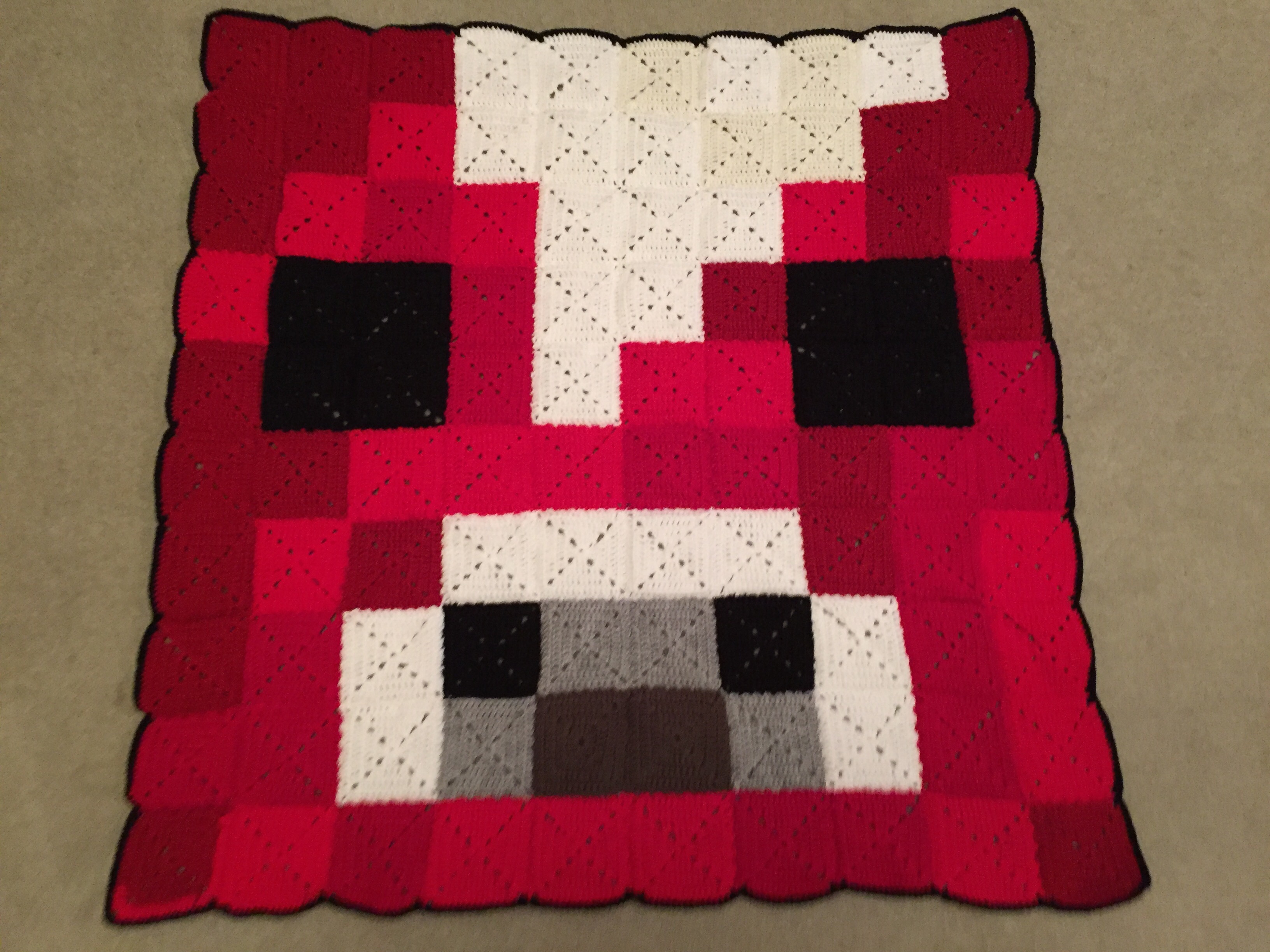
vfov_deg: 48.2
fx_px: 1064
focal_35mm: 29
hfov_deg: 61.7
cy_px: 476
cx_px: 635
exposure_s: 1/20
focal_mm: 4.15
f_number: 2.2
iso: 250
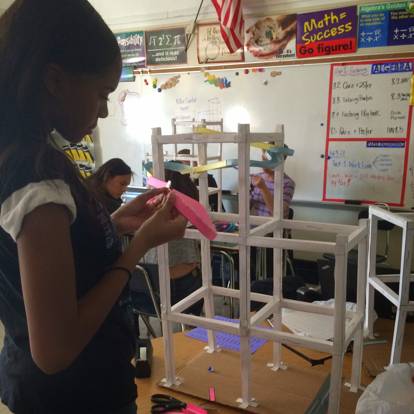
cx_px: 210
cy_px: 259
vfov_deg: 46.8
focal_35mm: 35
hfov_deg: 47.2
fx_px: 474
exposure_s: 1/30
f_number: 2.2
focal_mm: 4.15
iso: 200
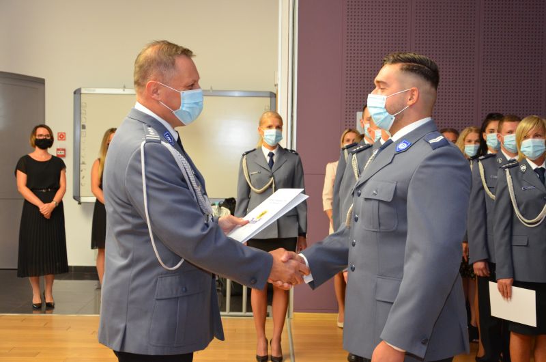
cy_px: 181
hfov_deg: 33.5
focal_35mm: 60
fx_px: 908
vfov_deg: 22.5
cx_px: 273
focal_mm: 40
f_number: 4.5
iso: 1600
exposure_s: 1/60
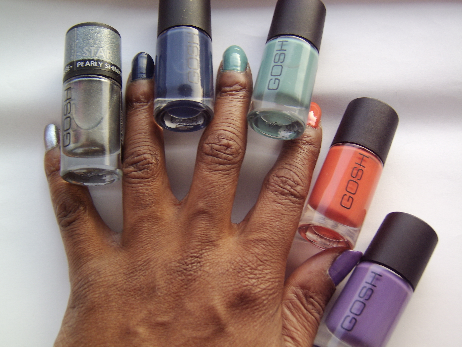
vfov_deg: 45.4
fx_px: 414
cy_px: 174
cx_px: 231
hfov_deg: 58.4
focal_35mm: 31
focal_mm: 8.13
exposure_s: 1/38
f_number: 2.7
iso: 71
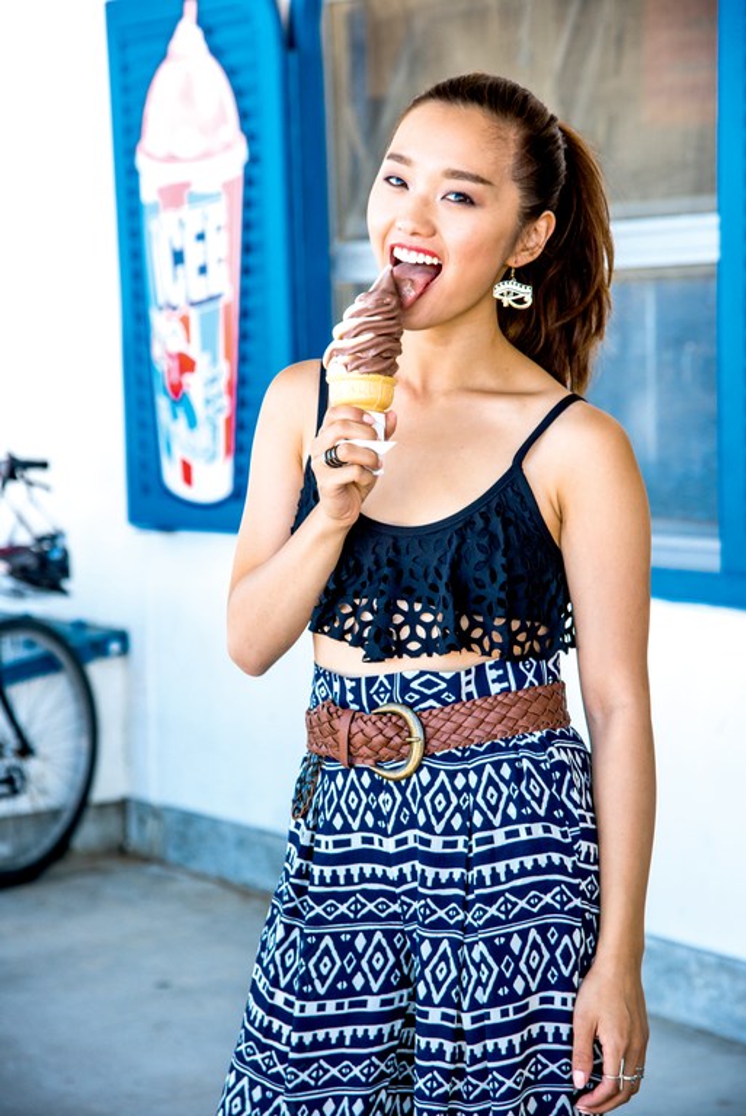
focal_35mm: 98
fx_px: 3042
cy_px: 558
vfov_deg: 20.8
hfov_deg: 14.0
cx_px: 373
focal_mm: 98
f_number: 5.6
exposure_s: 1/200
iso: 400
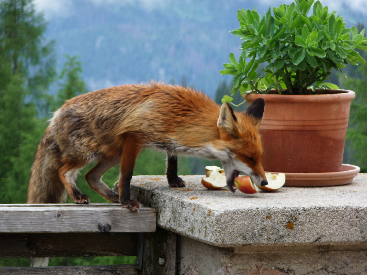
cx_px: 184
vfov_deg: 5.8
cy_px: 138
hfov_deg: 7.7
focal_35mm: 256
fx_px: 2714
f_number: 4.9
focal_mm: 44
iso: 100
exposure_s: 1/200
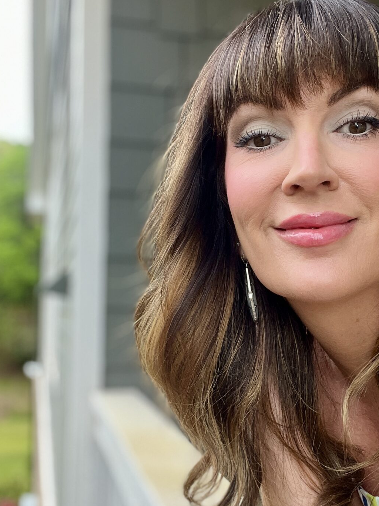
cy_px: 284
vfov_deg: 42.0
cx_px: 223
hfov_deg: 32.1
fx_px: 657
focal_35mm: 45
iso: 80
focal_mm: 2.71
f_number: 2.2
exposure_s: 1/121
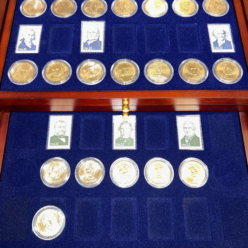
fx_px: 251
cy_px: 116
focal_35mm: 31
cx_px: 124
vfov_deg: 52.5
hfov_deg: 52.5
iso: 80
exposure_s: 1/15
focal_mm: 5.7
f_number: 1.5
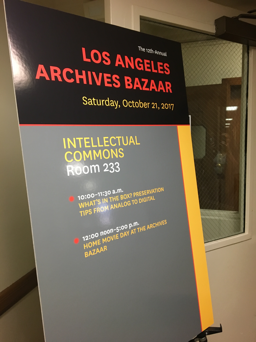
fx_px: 286
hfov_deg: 48.2
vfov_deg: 61.7
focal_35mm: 29
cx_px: 128
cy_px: 171
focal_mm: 4.15
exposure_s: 1/30
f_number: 2.2
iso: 125
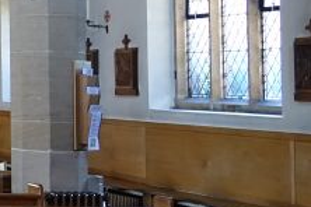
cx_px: -387
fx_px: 933
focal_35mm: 108
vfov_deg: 12.6
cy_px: 33
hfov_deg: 14.3
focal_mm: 8.8
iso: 800
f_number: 2.4
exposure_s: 1/30
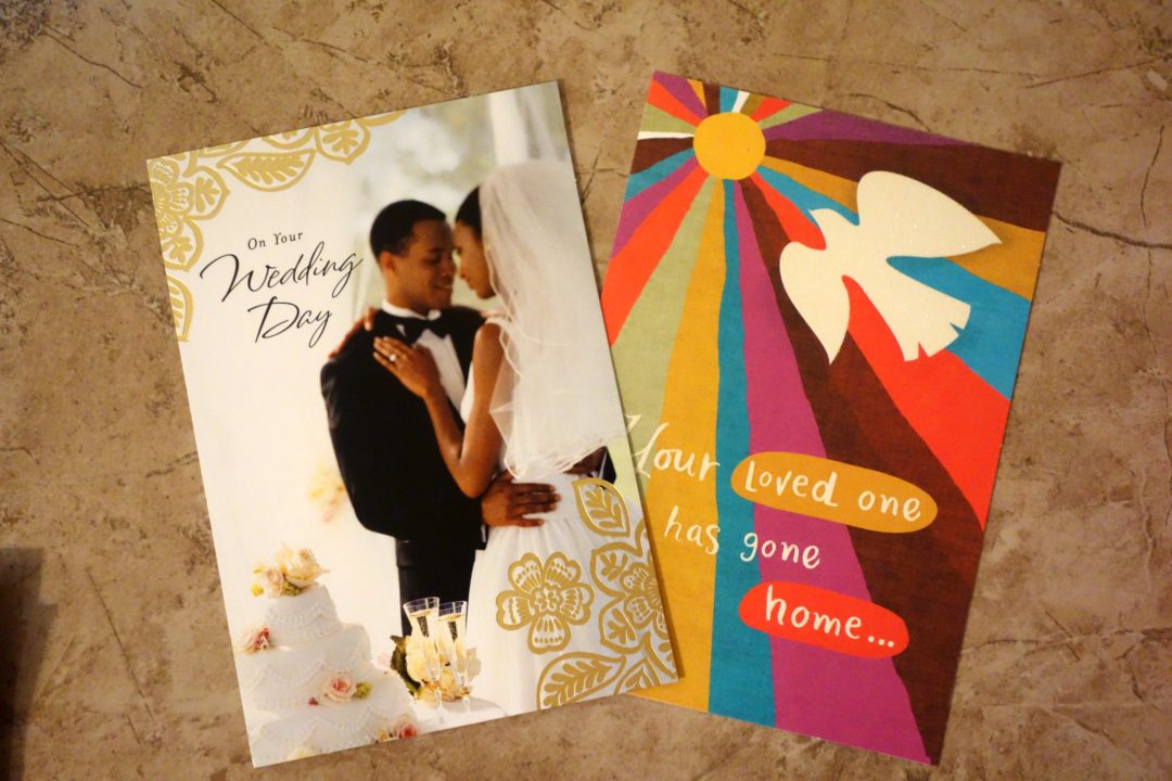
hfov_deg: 45.4
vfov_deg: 31.2
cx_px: 586
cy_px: 390
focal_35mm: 43
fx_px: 1400
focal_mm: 16.01
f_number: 3.2
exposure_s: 1/50
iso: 1250
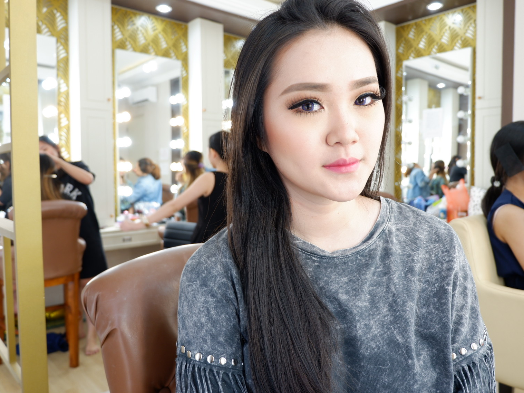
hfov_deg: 65.3
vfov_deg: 51.3
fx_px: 409
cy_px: 194
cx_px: 258
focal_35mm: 27
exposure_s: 1/52
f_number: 3.5
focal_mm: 16
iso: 200
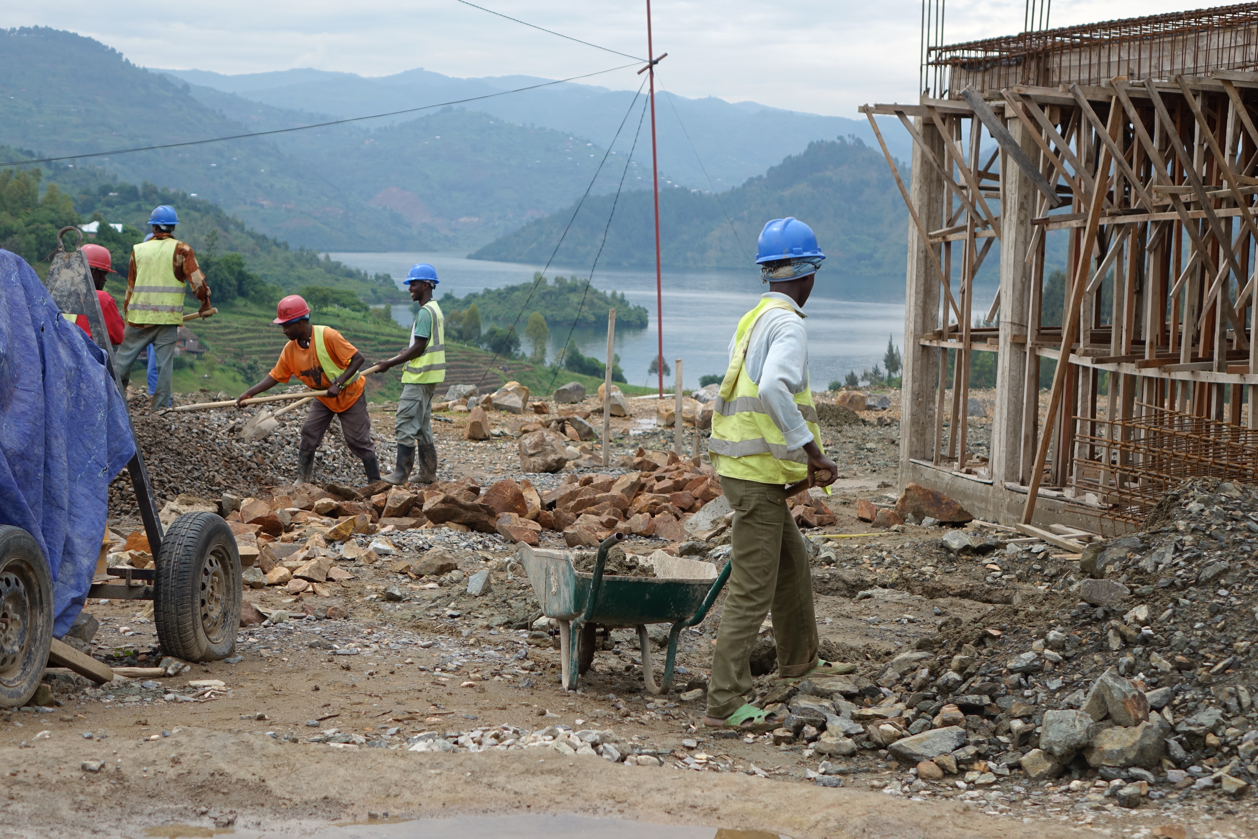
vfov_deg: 17.9
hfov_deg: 26.7
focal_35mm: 76
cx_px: 629
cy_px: 420
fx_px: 2656
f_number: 2.8
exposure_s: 1/800
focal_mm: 28.02
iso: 125
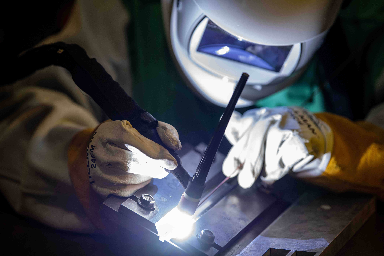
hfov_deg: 12.8
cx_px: 192
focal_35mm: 160
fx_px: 1707
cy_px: 128
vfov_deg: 8.6
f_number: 2.8
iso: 1250
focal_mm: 160
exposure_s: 1/125
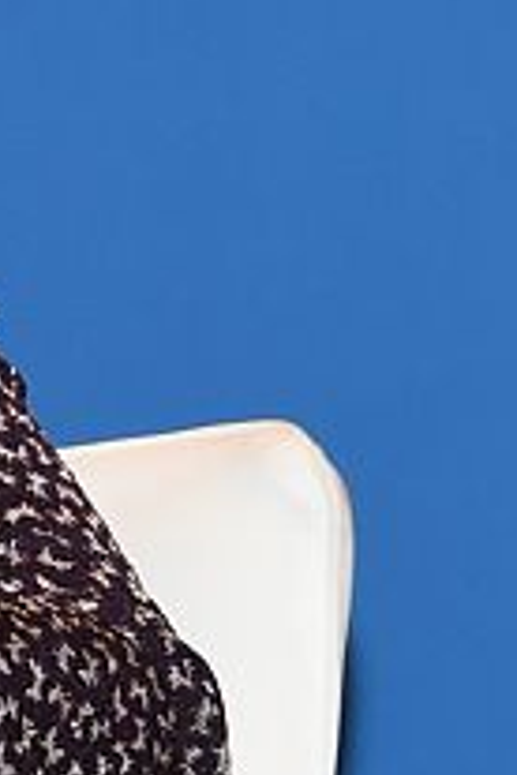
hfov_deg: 1.9
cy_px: -36
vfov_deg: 2.9
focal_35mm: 707
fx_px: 15229
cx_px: -1012
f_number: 6.3
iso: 2500
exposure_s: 1/250
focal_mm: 122
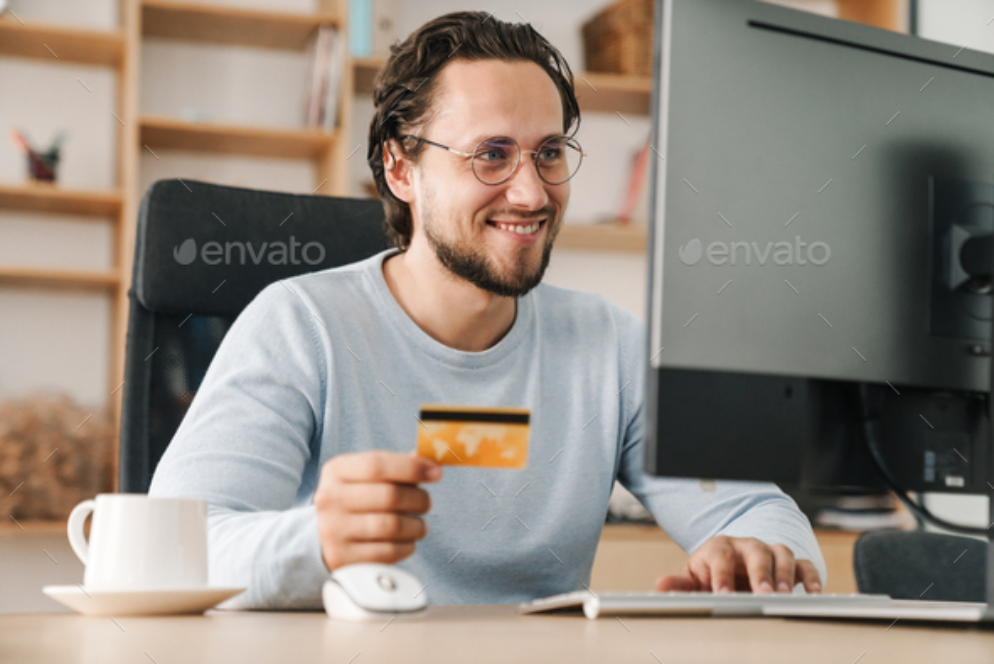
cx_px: 497
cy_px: 332
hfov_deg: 28.8
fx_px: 1934
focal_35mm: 70
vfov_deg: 19.5
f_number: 2.8
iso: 1250
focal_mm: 70
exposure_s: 1/125
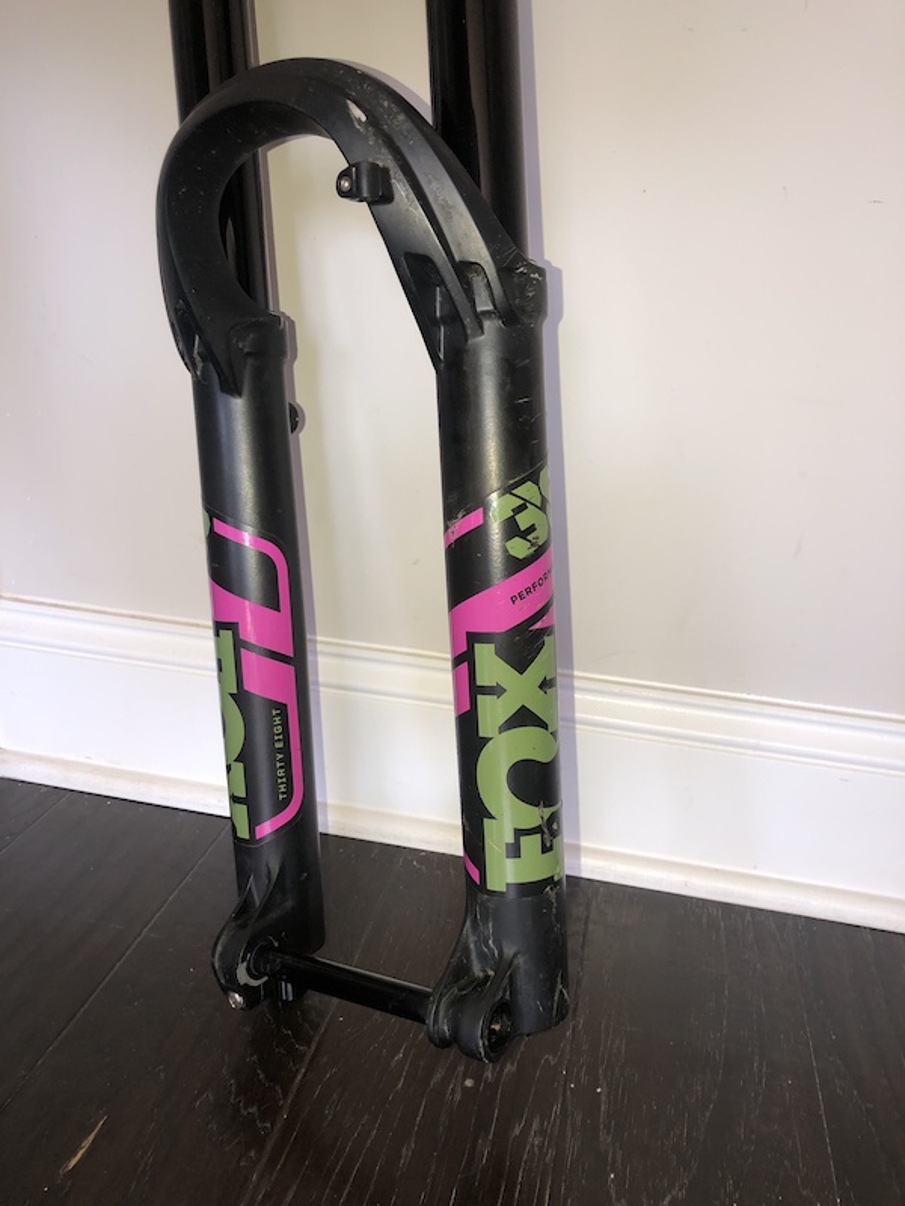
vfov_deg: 63.4
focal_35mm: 28
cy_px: 603
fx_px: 976
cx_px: 452
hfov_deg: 49.7
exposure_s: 1/35
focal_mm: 3.99
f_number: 1.8
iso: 32
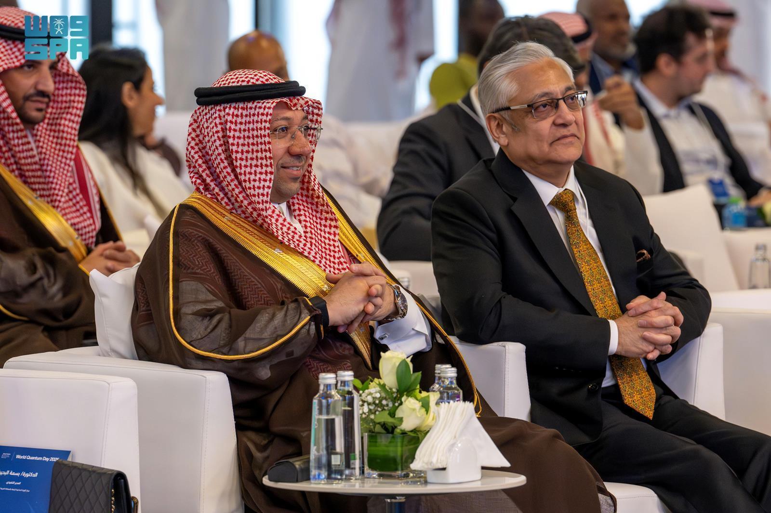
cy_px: 256
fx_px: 6421
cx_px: 386
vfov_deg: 4.6
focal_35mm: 300
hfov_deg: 6.9
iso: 2500
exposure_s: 1/200
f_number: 4.5
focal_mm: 200
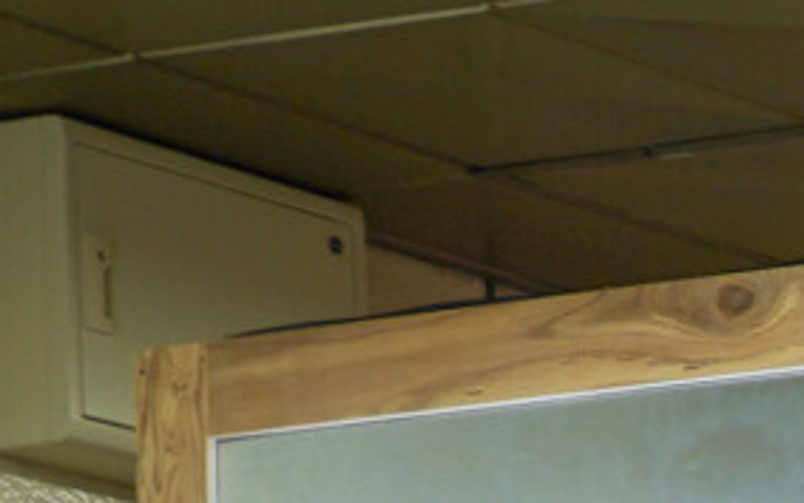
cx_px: 2886
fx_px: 5654
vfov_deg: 4.8
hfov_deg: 6.8
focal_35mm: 258
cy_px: 1755
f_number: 2.2
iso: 160
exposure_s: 1/60
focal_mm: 35
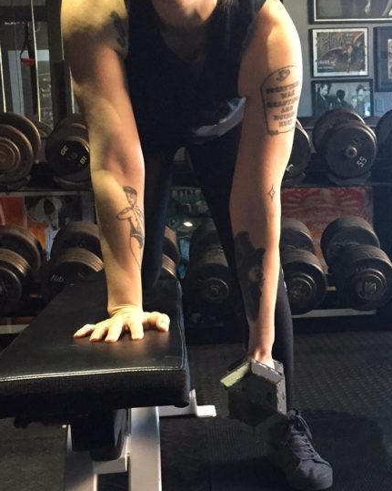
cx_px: 277
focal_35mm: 56
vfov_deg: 33.4
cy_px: 314
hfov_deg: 26.9
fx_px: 812
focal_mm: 4.15
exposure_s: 1/30
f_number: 2.2
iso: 250
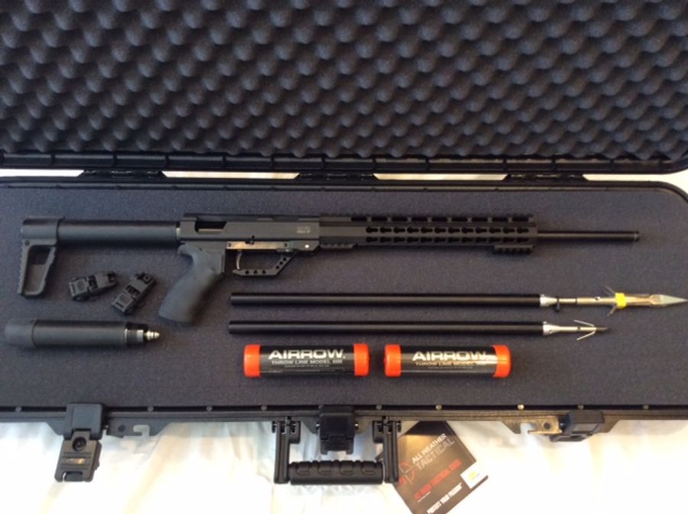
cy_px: 257
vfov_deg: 44.0
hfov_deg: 56.9
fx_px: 635
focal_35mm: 32
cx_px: 344
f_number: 2.4
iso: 160
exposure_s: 1/24
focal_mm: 3.3
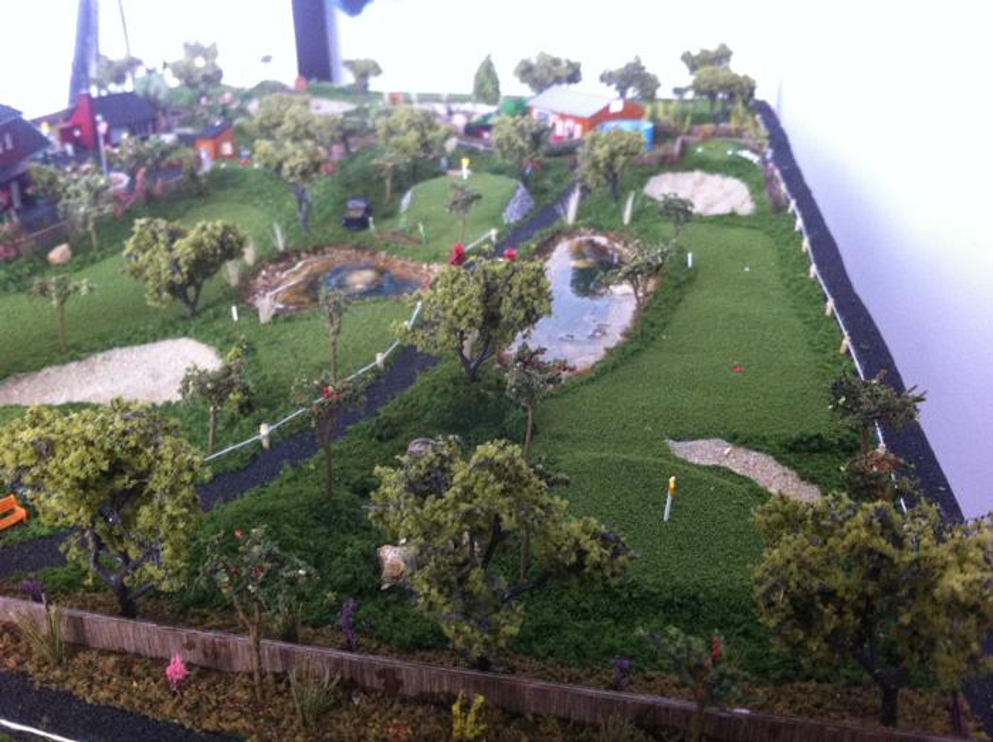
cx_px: 496
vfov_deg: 40.6
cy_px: 371
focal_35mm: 35
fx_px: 1003
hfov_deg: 52.7
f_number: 2.8
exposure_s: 1/17
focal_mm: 3.85
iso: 250
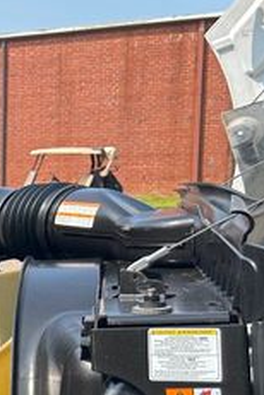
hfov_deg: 15.1
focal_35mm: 75
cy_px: 315
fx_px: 825
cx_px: -250
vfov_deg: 26.5
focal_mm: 5.7
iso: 50
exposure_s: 1/1377
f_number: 1.5
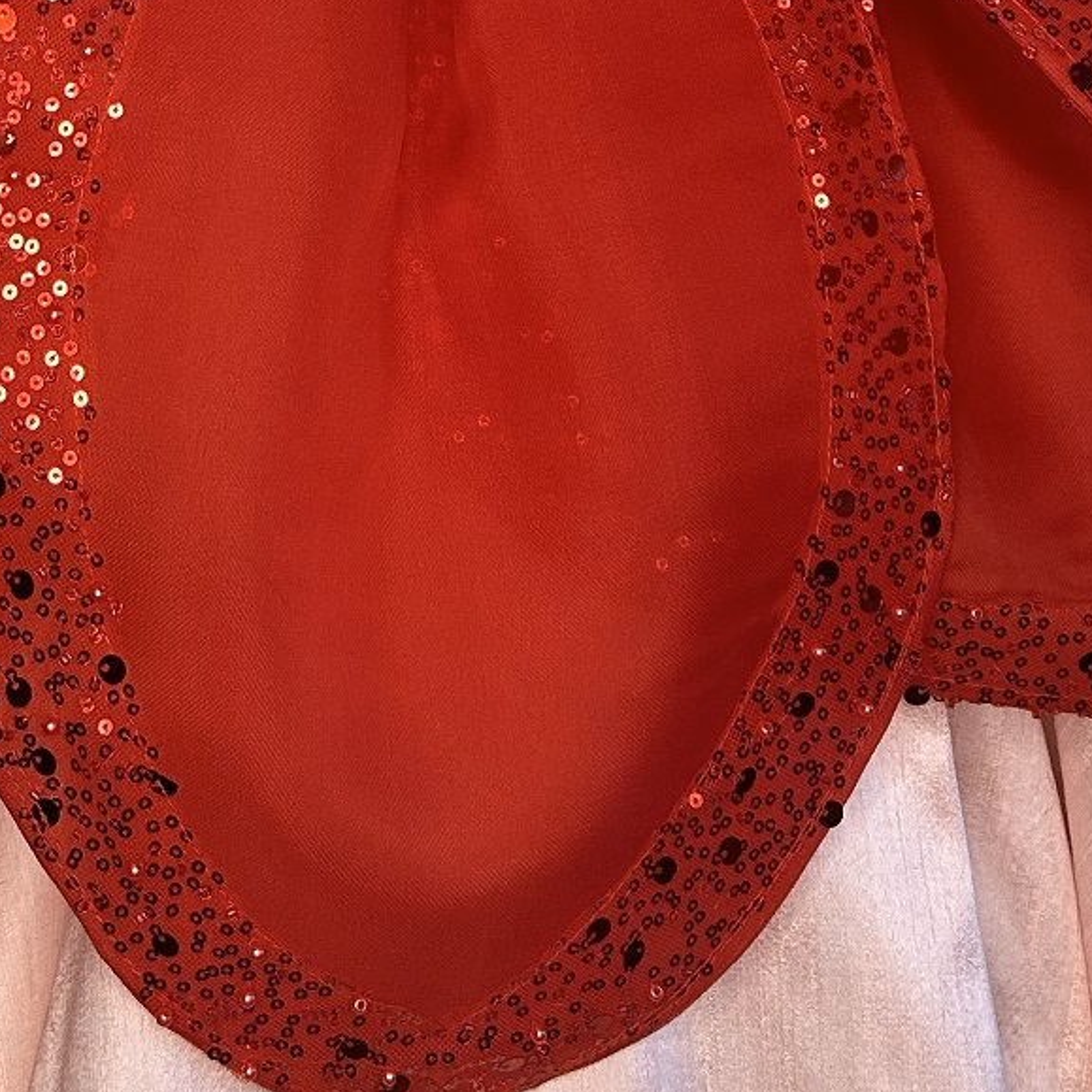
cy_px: -464
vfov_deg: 19.4
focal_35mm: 80
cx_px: 356
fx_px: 2855
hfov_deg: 21.6
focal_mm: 5.7
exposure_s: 1/120
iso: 80
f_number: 1.5
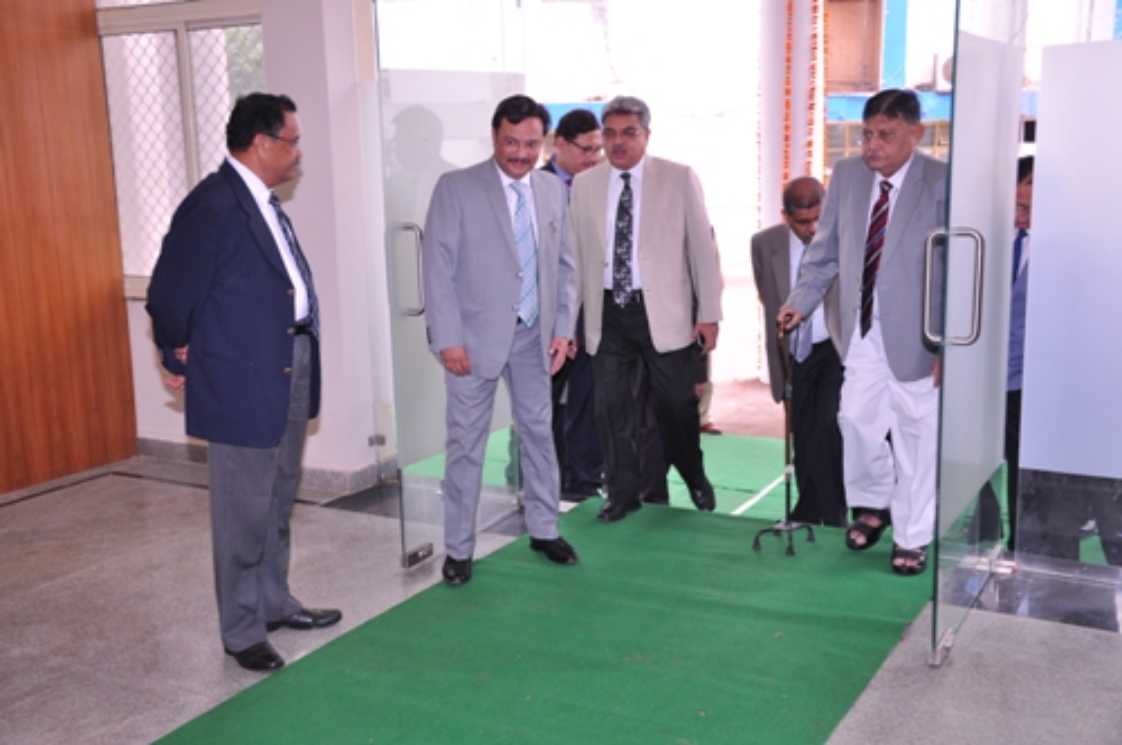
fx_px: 1214
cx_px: 561
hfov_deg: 49.6
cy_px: 372
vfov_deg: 34.1
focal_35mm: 39
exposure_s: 1/80
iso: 400
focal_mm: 26
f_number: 5
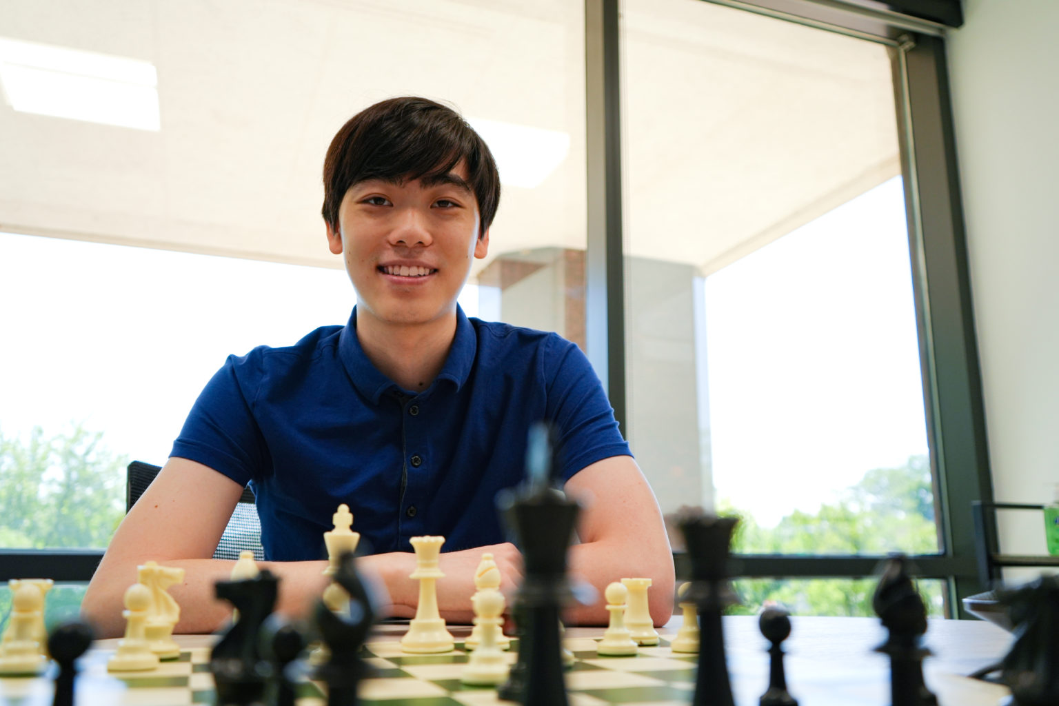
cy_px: 353
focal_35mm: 30
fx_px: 882
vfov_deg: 43.6
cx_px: 530
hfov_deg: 61.9
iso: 400
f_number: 4
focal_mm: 30
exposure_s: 1/160
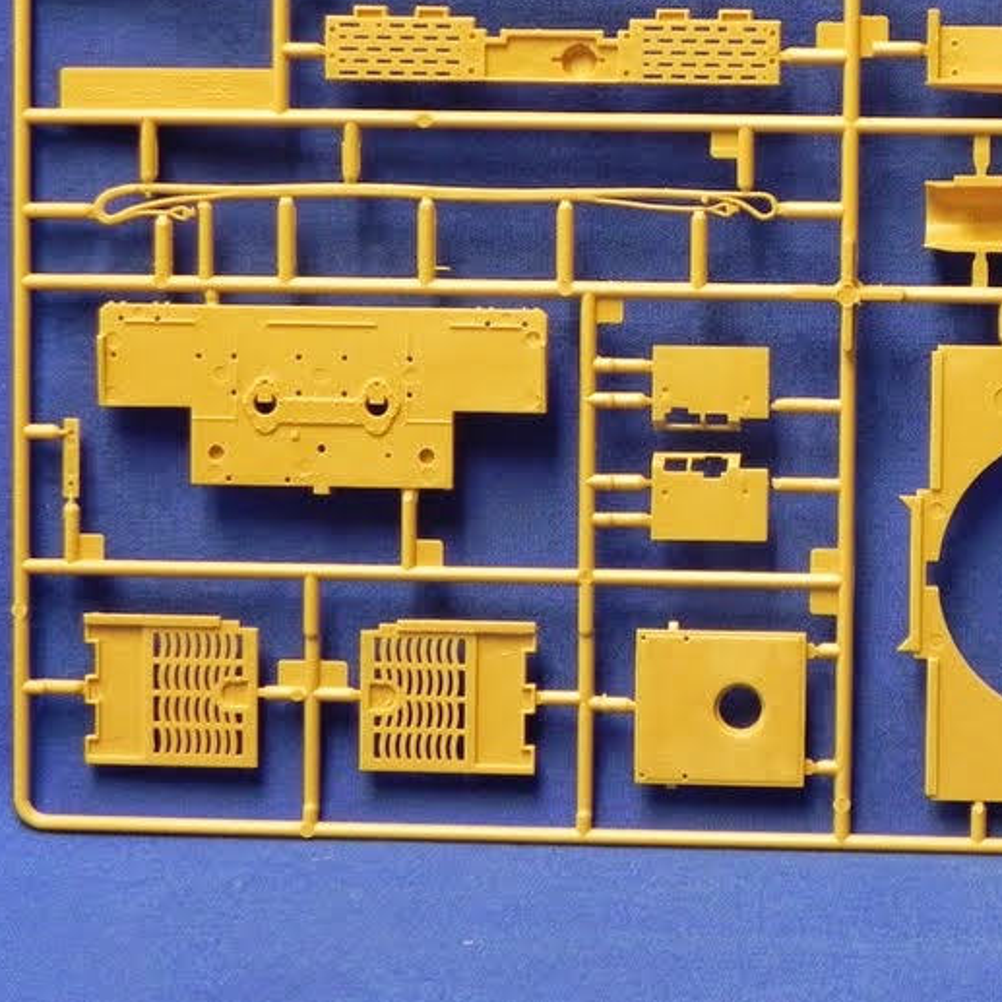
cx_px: 890
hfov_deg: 18.8
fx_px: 2980
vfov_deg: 19.0
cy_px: 333
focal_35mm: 91
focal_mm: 9.2
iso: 400
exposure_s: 1/27.2
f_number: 3.5
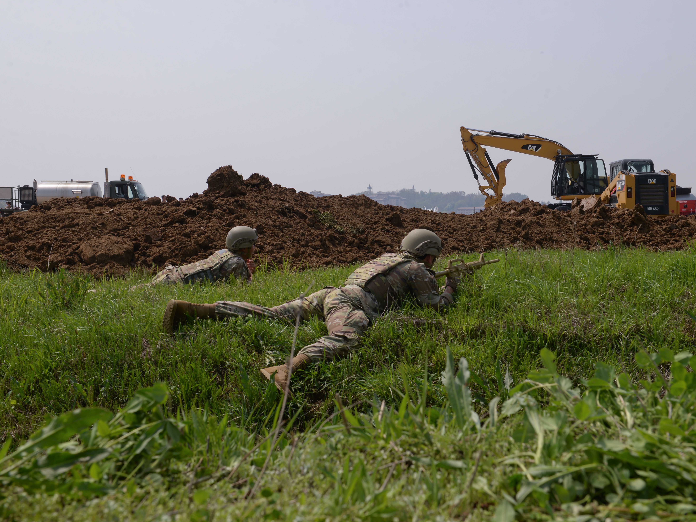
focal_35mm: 49
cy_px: 260
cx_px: 376
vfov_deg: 29.7
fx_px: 985
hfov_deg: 38.9
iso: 125
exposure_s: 1/250
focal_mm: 45
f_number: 11
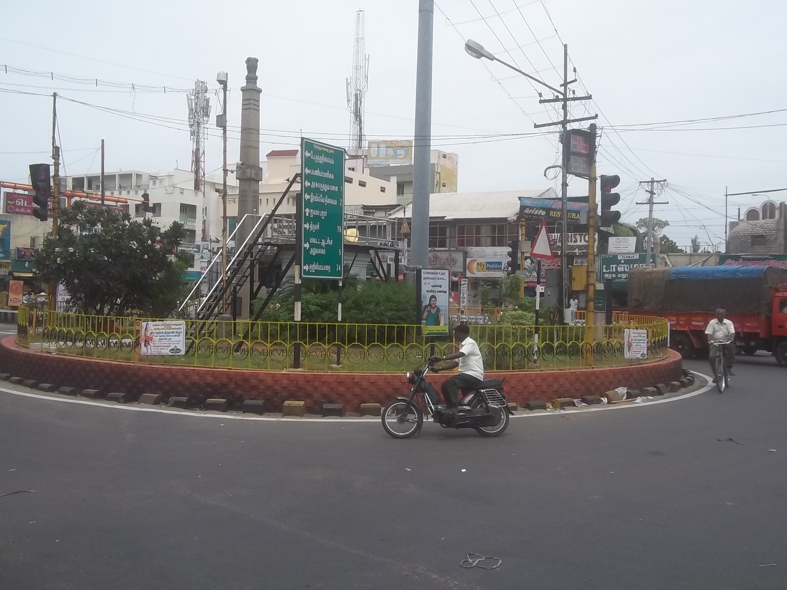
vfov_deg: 44.2
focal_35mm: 32
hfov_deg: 56.8
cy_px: 295
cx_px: 394
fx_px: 728
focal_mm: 5.7
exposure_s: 1/500
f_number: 5.5
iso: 80
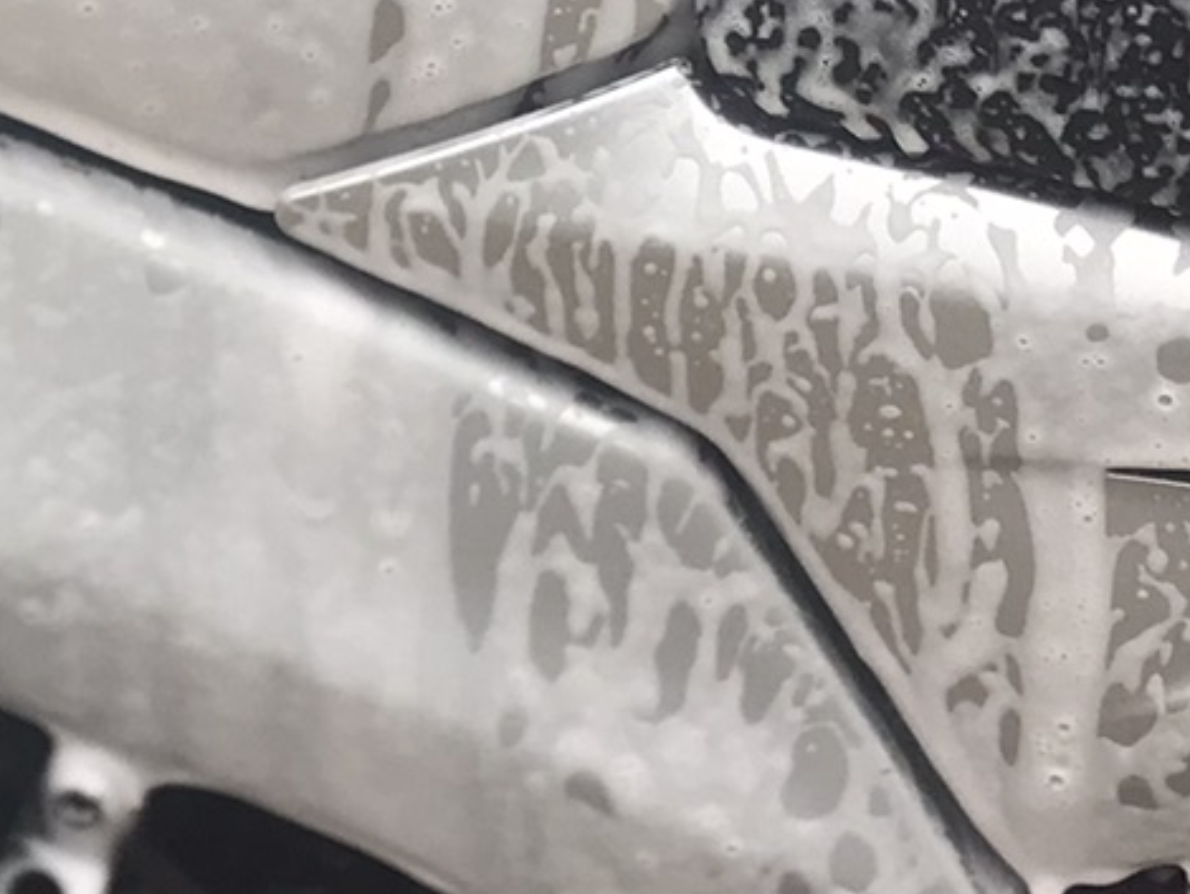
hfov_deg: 15.6
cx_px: -180
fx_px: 4196
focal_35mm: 122
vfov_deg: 12.1
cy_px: 104
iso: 20
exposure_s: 1/150
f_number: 1.8
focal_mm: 3.99
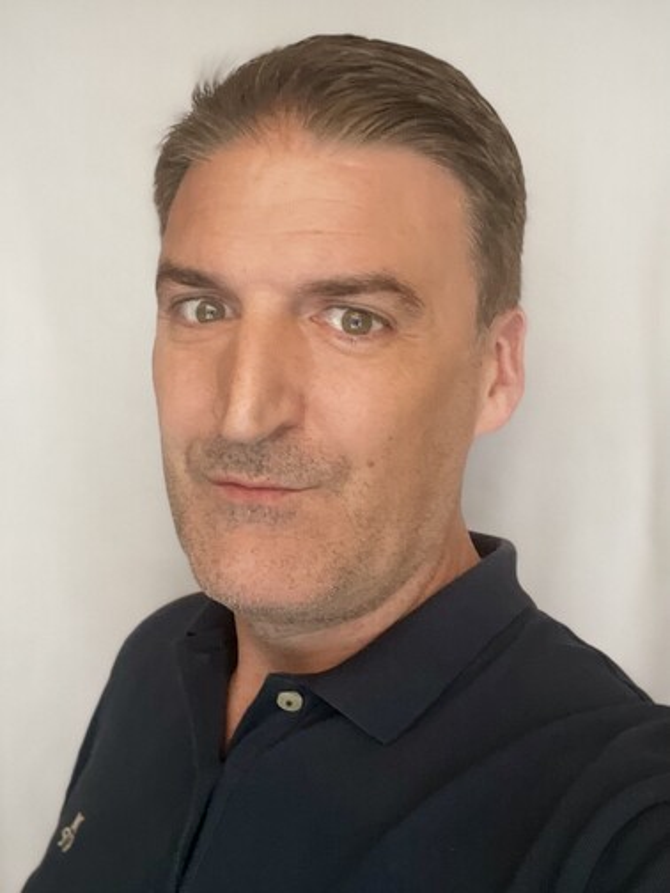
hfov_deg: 46.8
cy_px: 446
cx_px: 335
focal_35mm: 30
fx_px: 774
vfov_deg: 60.0
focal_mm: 2.71
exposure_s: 1/33
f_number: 2.2
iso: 250
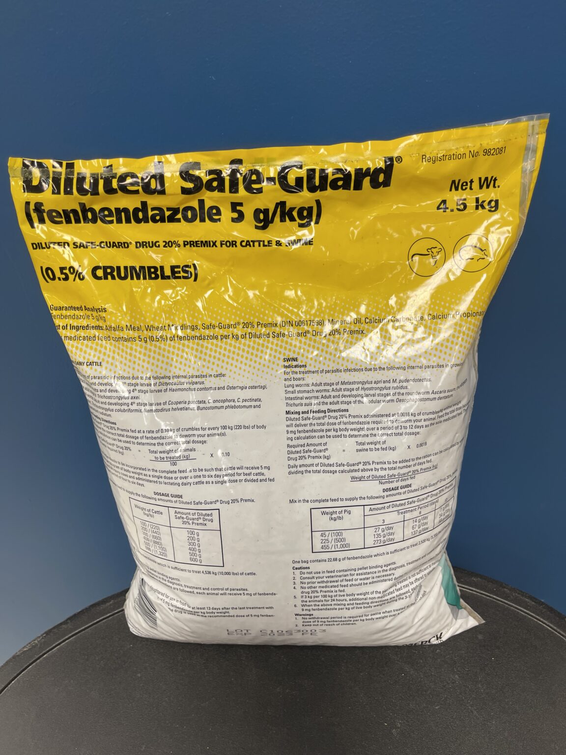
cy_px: 378
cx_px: 283
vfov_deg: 67.3
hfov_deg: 53.1
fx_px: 567
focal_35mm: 26
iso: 80
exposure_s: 1/63
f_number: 1.6
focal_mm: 5.1
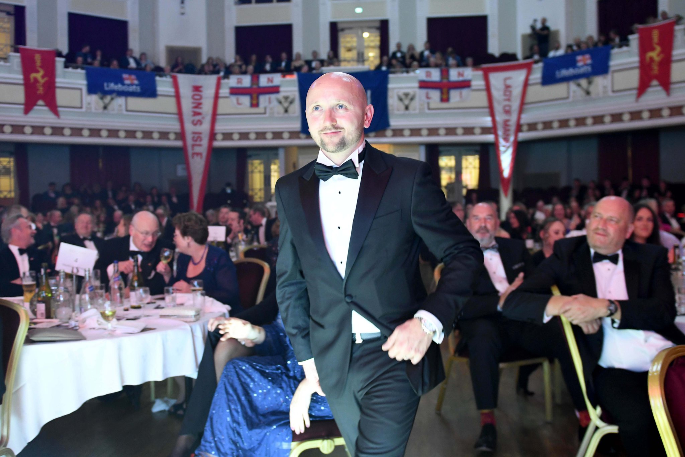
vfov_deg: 36.9
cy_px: 228
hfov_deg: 53.1
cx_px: 342
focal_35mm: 36
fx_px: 685
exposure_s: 1/80
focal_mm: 24
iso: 2000
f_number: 2.8
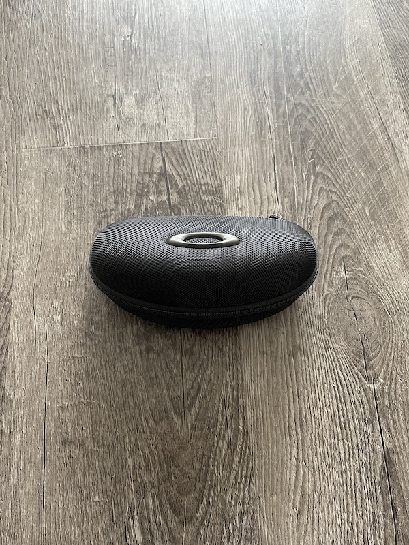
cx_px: 204
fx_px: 410
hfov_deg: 53.1
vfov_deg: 67.3
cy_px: 272
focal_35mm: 26
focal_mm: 4.2
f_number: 1.6
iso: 320
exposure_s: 1/60
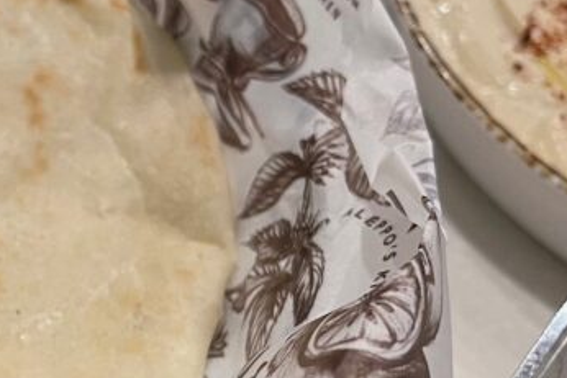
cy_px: 352
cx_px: -36
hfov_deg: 23.9
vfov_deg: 16.8
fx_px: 1260
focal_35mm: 80
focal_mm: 5.1
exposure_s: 1/60
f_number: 1.6
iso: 200
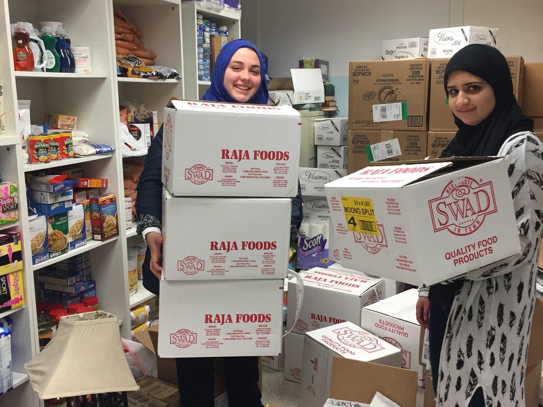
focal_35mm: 29
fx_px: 455
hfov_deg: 61.7
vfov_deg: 48.2
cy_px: 204
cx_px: 272
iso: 50
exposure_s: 1/30
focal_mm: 4.15
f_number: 2.2
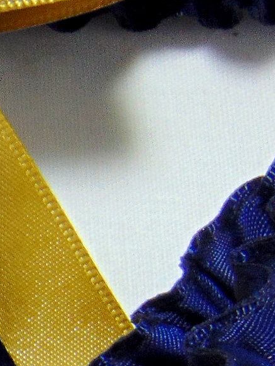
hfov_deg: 5.5
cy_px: 382
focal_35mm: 268
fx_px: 2839
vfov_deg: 7.4
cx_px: -231
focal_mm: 10.8
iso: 80
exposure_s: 1/30
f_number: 3.6
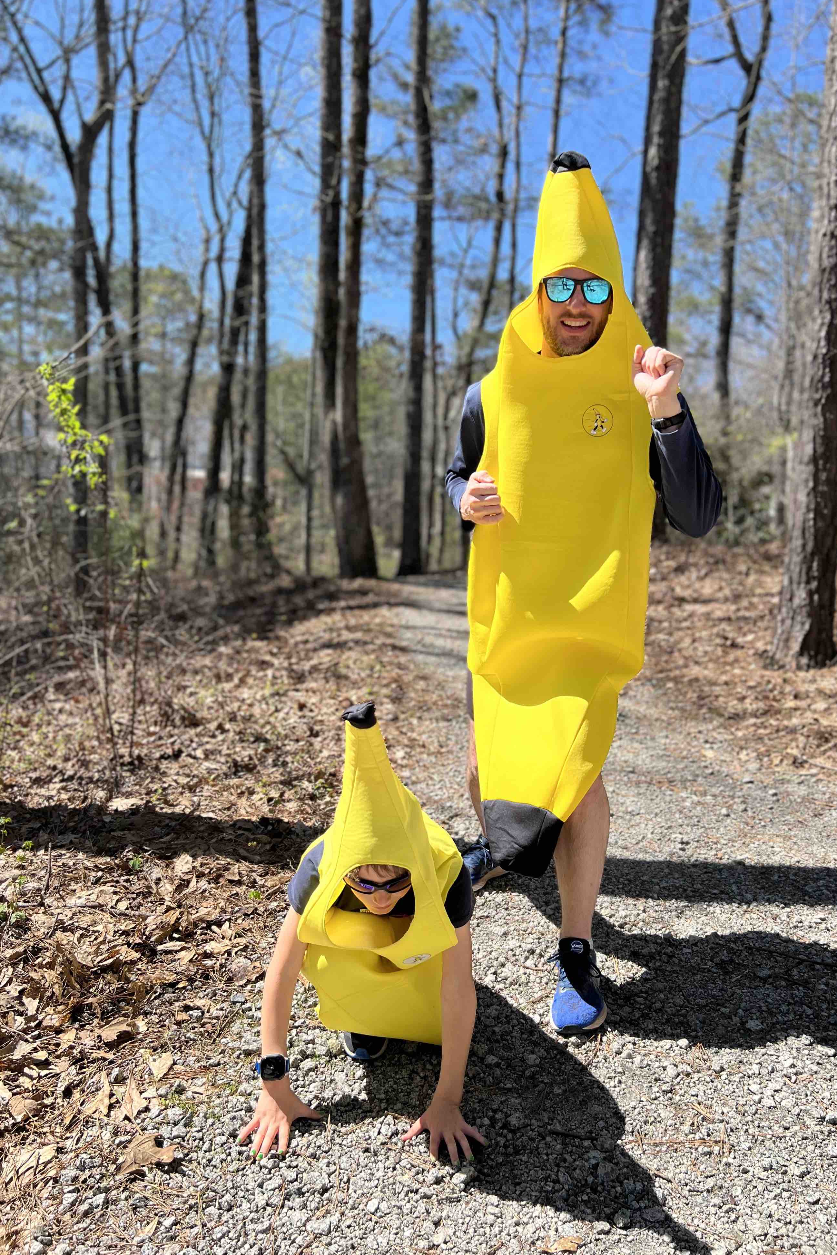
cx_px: 452
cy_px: 647
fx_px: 976
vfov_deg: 65.5
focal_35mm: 28
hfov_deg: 46.4
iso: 50
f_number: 1.5
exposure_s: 1/2404
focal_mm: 5.7
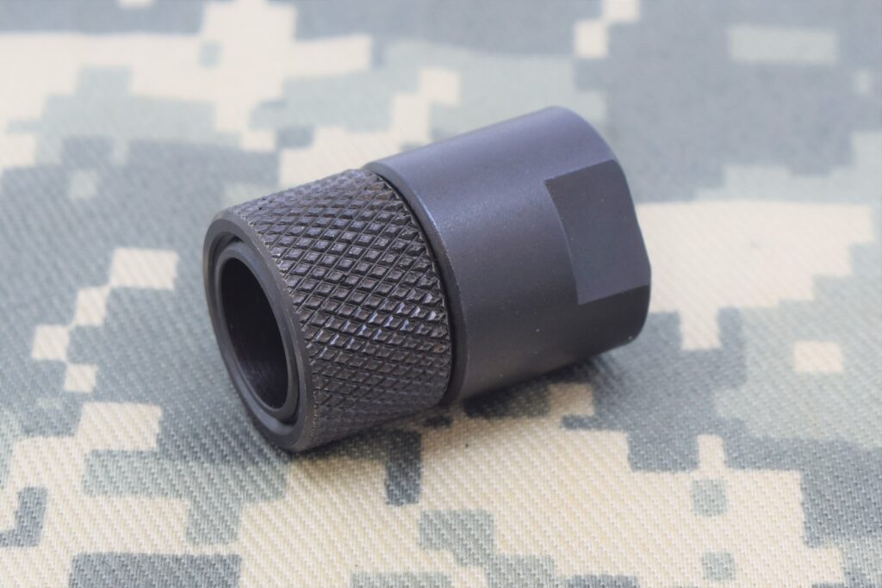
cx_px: 441
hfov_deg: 24.6
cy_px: 294
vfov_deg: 16.6
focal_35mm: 82
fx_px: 2021
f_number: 10
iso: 100
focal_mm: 55
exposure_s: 1/6
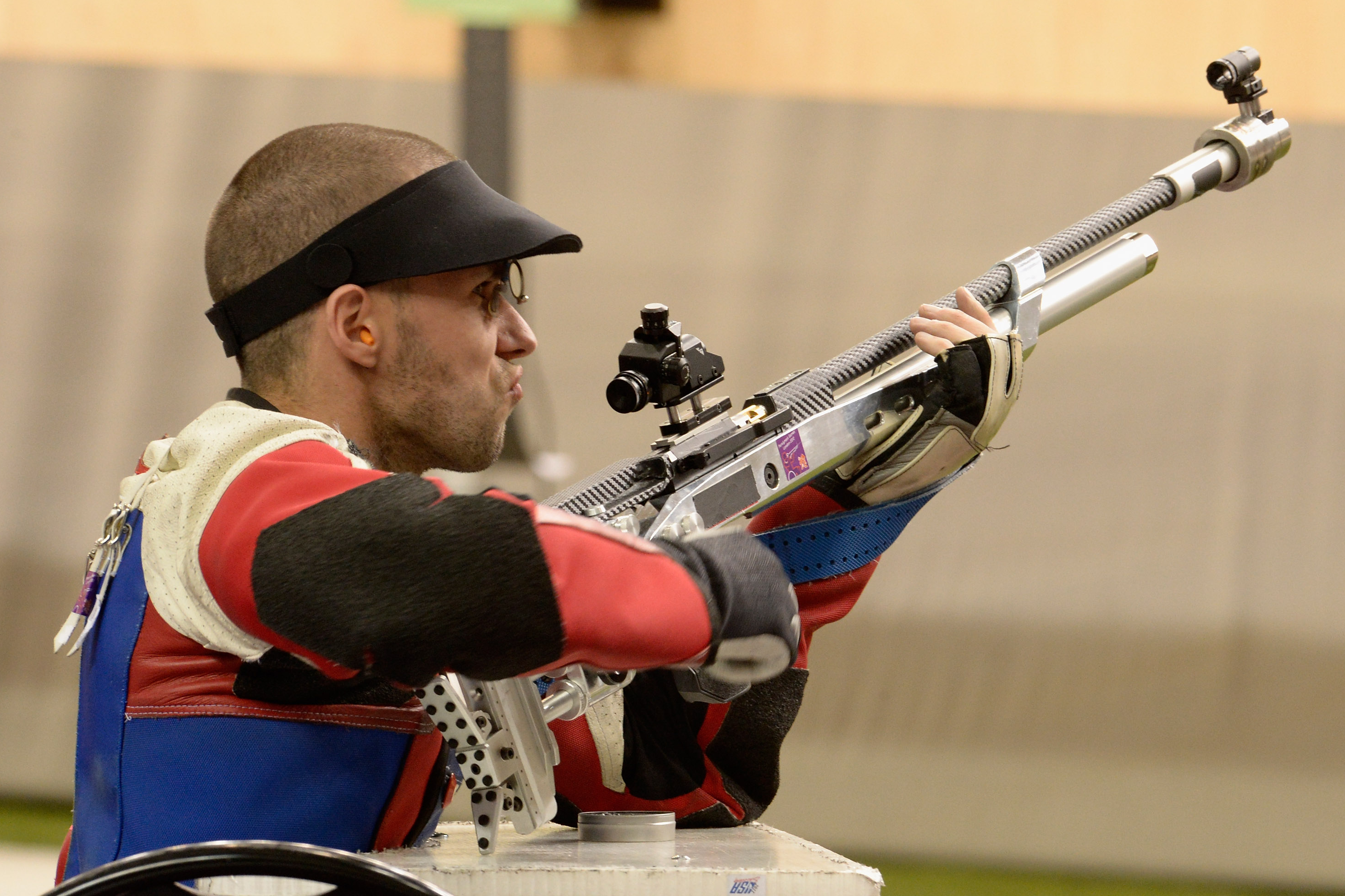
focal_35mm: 409
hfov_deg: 5.0
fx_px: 15279
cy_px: 441
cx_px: 687
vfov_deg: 3.4
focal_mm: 400
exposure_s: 1/160
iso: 4000
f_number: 16
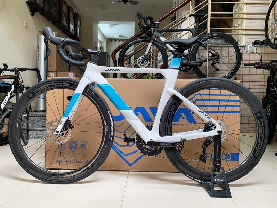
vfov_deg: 53.1
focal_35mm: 26
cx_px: 138
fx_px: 208
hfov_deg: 67.3
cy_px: 104
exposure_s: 1/121
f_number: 1.8
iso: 100
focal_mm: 4.25
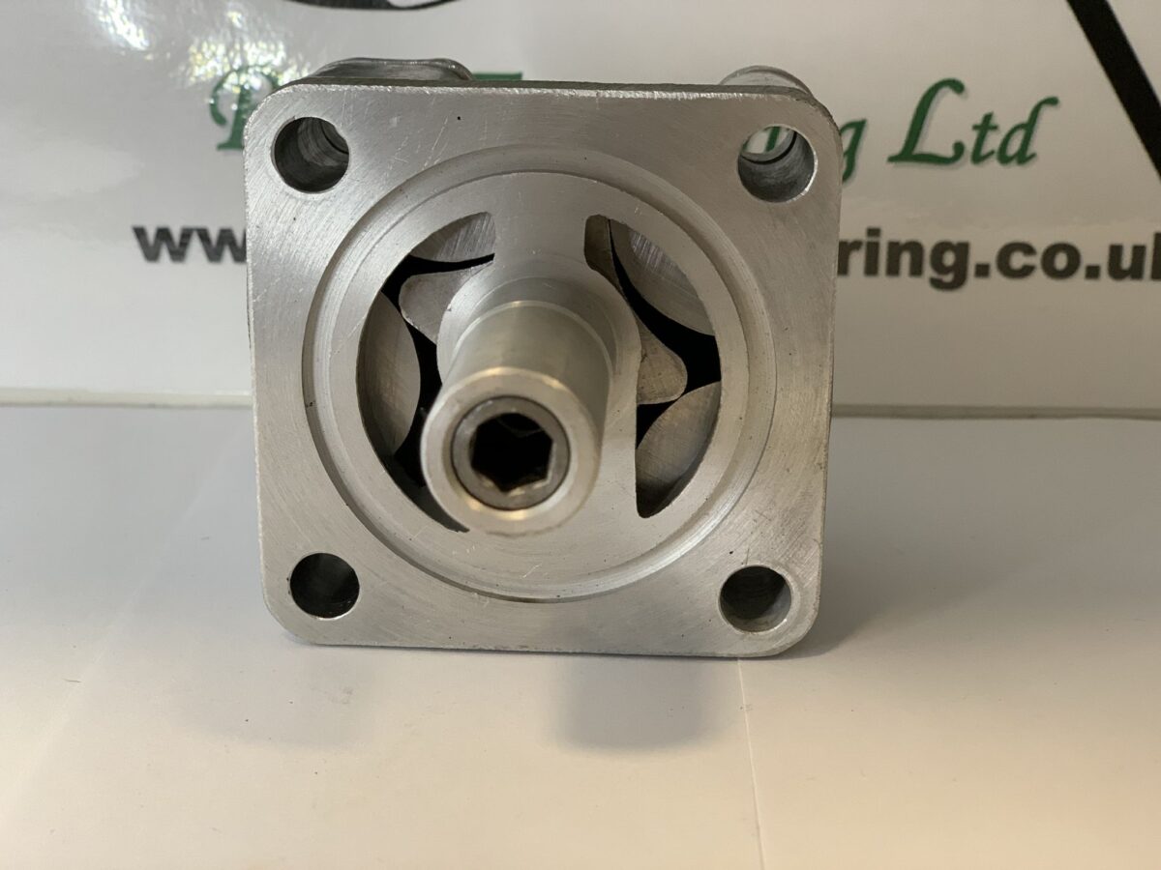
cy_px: 435
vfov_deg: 28.0
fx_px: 1744
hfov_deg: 36.8
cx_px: 580
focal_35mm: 52
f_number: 2.4
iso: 125
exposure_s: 1/84
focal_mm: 6
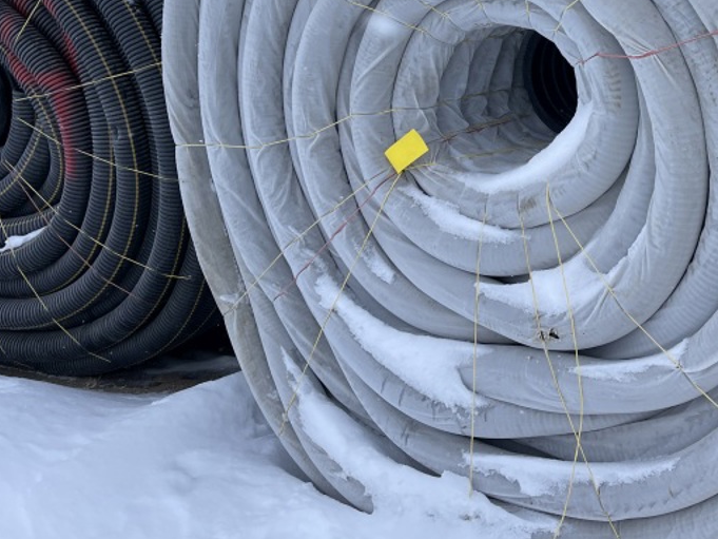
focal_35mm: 47
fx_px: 975
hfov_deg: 38.5
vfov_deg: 29.8
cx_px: 600
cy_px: 73
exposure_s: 1/1689
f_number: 1.6
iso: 32
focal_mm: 5.1
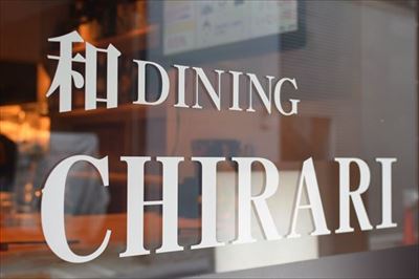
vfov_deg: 25.7
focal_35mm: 52
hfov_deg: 37.9
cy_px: 140
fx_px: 611
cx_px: 210
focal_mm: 35
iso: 500
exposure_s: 1/60
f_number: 4
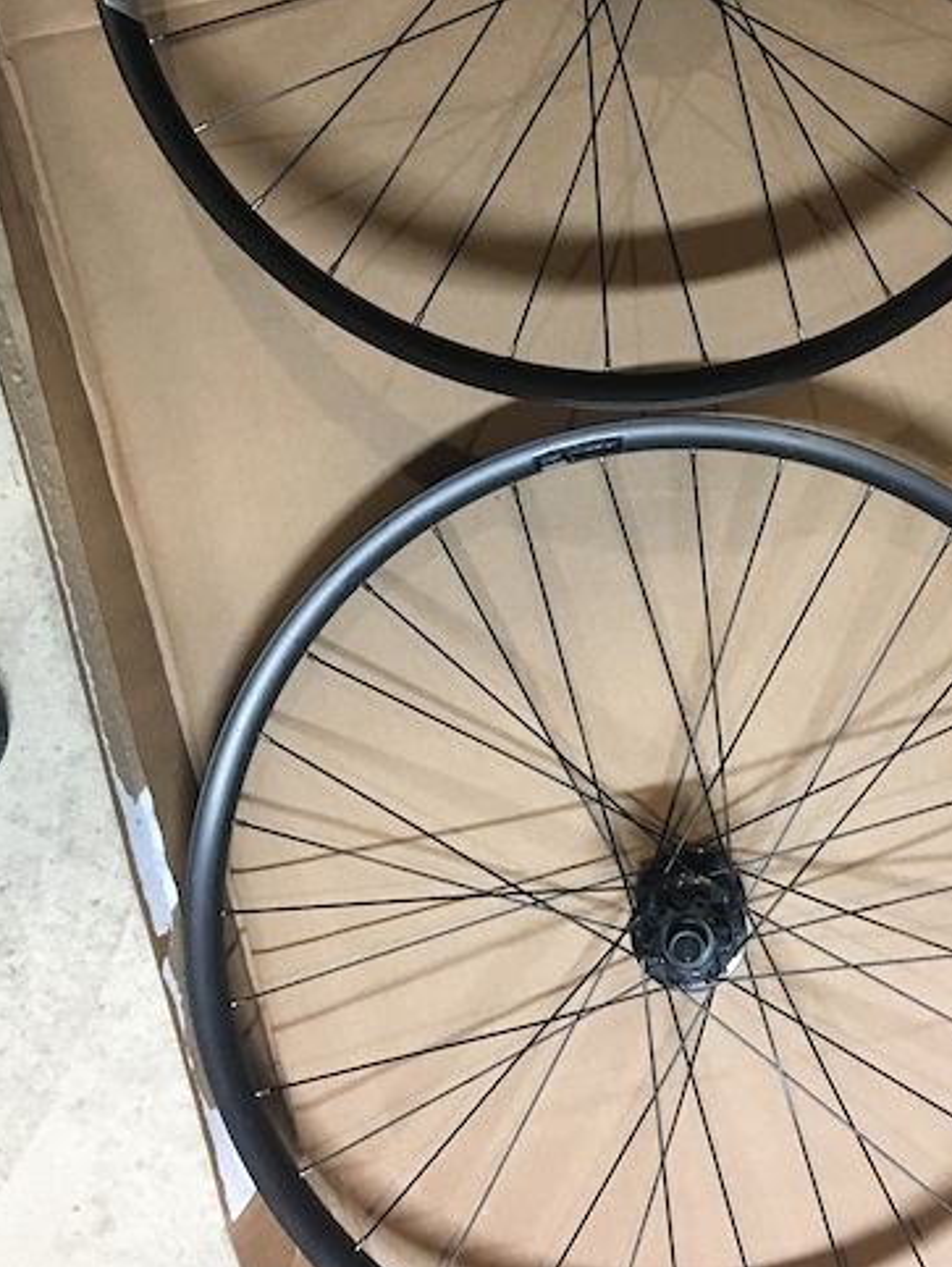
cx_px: 648
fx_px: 1758
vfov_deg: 39.0
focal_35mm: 48
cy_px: 396
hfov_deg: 30.0
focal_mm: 4.15
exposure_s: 1/24
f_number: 2.2
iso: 200
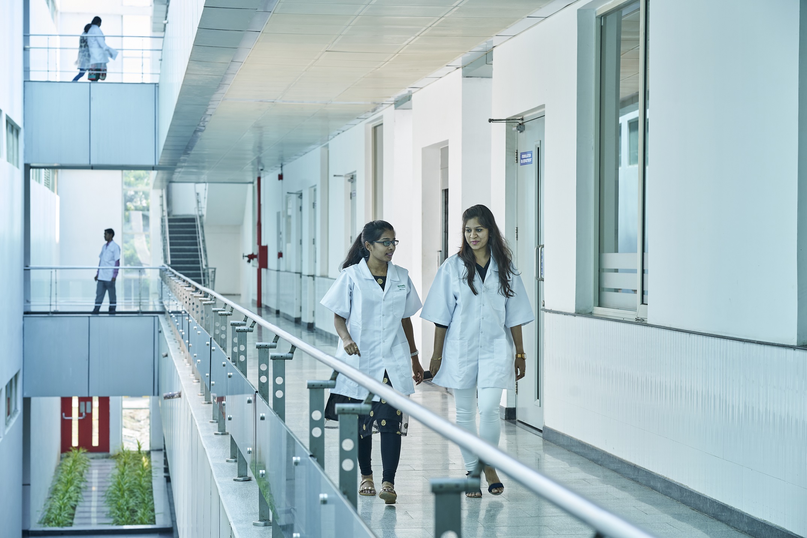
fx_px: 1906
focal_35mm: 85
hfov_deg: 23.9
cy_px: 269
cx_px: 404
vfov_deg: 16.1
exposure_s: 1/125
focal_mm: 85
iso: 500
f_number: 5.6
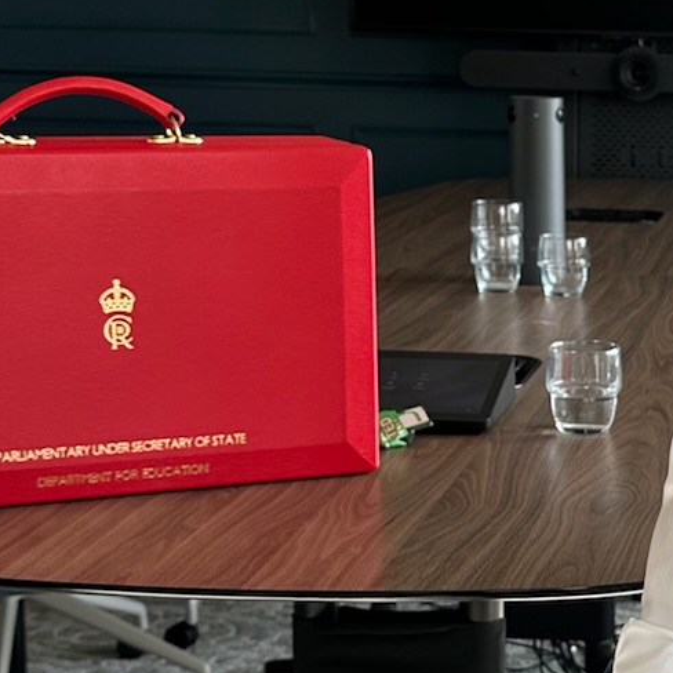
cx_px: 716
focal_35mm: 89
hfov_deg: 18.8
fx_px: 1958
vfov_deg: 19.5
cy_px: 425
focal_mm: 6.86
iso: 64
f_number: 1.78
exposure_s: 1/147
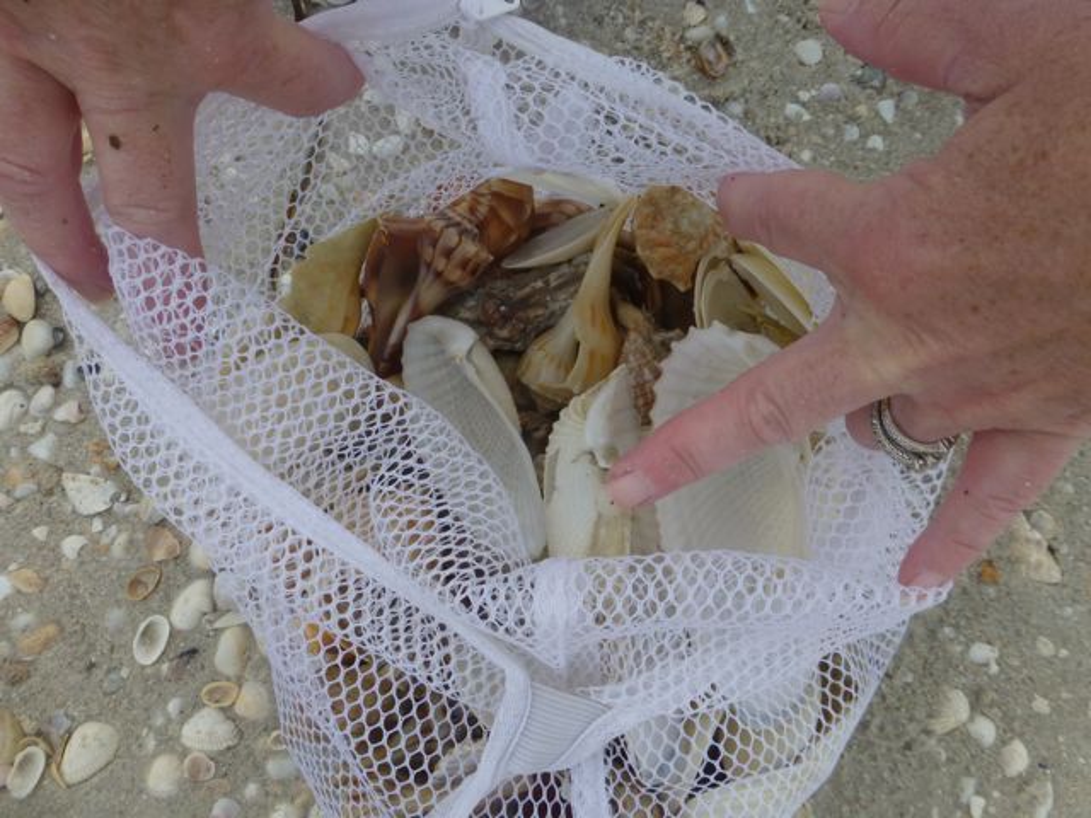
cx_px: 546
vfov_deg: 56.8
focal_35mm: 24
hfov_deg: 71.6
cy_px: 409
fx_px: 756
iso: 100
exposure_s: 1/800
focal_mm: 4.3
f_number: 4
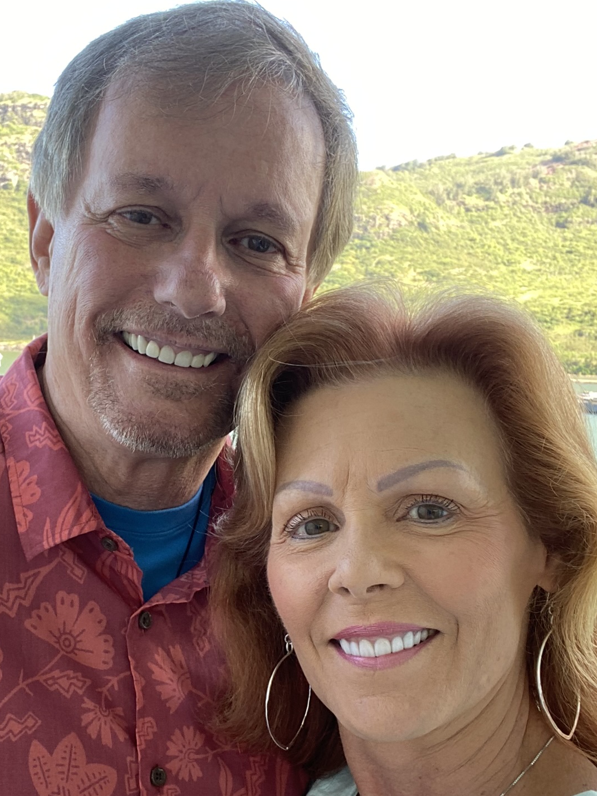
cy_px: 507
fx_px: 989
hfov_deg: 33.1
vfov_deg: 43.4
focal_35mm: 43
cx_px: 173
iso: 50
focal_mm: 2.71
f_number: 2.2
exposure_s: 1/60
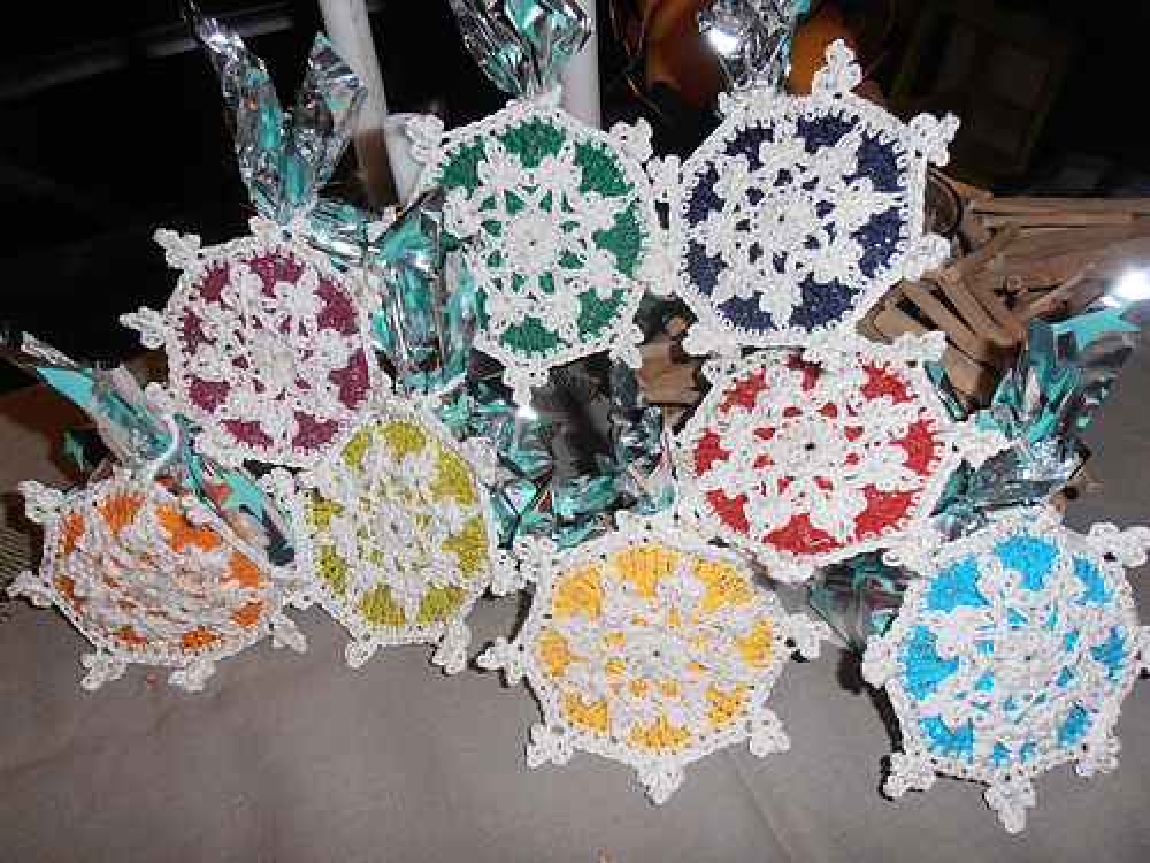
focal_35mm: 24
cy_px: 432
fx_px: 797
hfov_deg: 71.6
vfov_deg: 56.8
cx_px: 575
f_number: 3
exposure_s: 1/30
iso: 125
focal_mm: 4.2
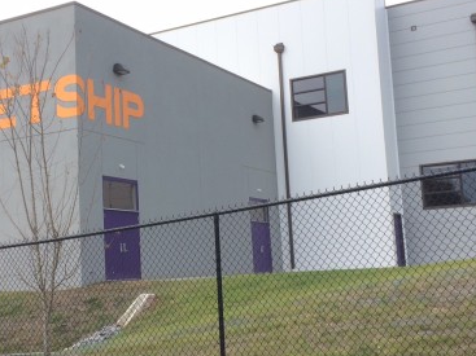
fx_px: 784
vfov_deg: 25.6
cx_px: 173
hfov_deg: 33.6
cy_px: 164
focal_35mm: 57
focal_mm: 4.12
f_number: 2.2
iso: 32
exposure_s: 1/1414
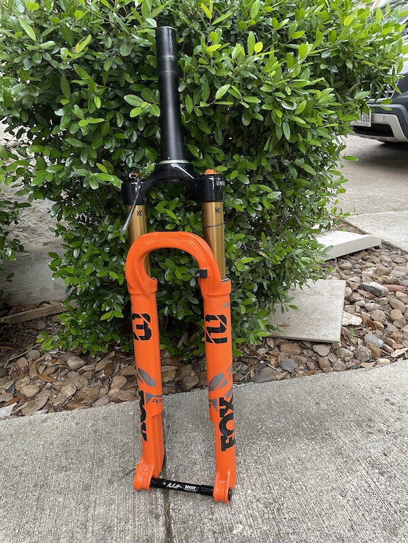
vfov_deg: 67.3
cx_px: 204
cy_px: 272
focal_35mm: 26
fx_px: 409
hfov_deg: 53.1
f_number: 1.6
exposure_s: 1/60
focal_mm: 4.2
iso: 160
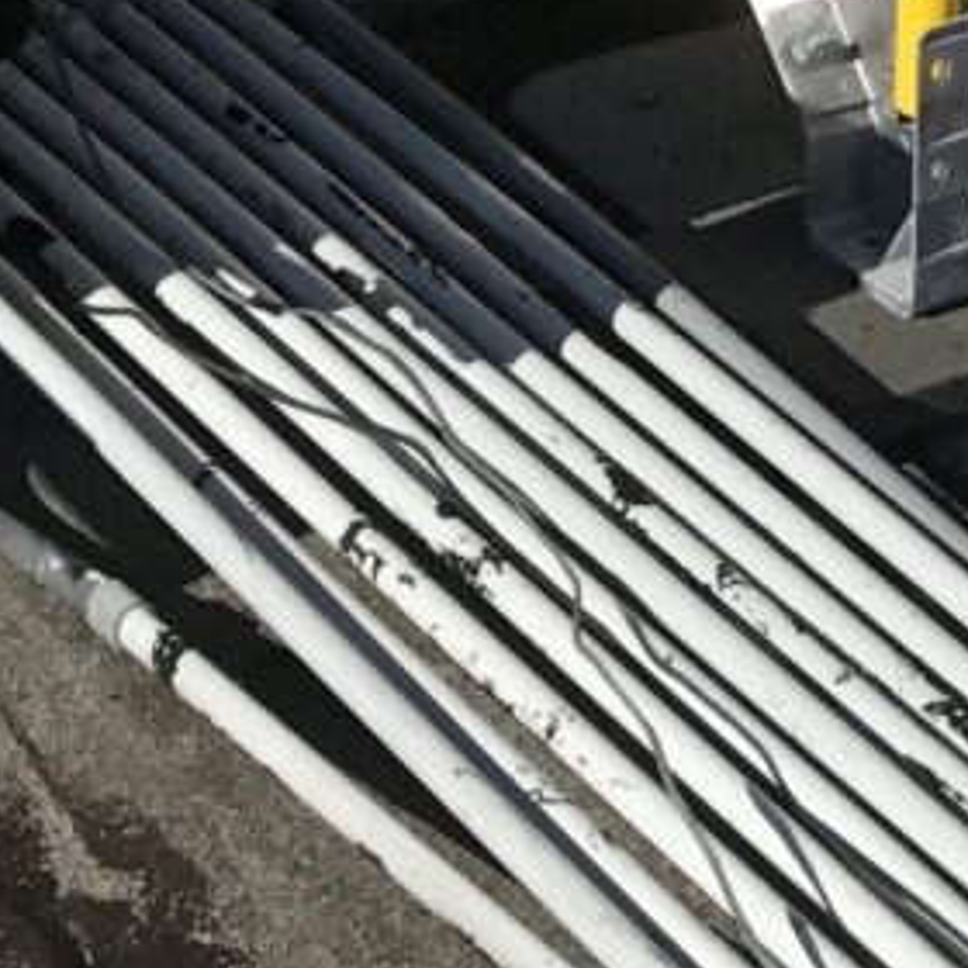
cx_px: 712
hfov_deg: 12.6
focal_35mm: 138
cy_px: -1587
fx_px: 4366
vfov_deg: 10.4
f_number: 1.8
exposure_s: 1/5051
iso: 20
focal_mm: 3.99
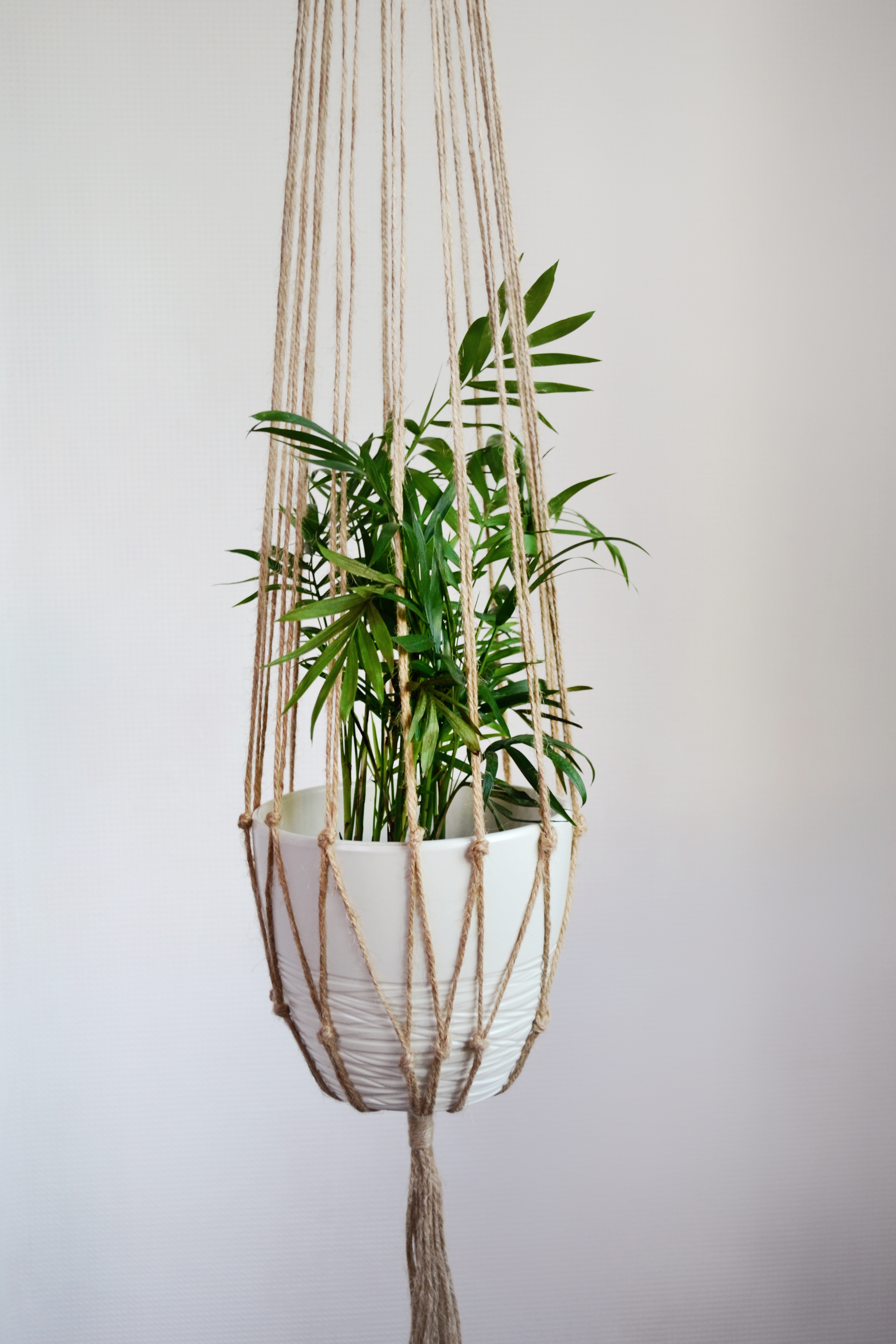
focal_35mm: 42
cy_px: 672
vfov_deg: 46.4
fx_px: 1568
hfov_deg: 31.9
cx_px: 448
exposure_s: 1/60
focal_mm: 28
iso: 400
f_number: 4.5
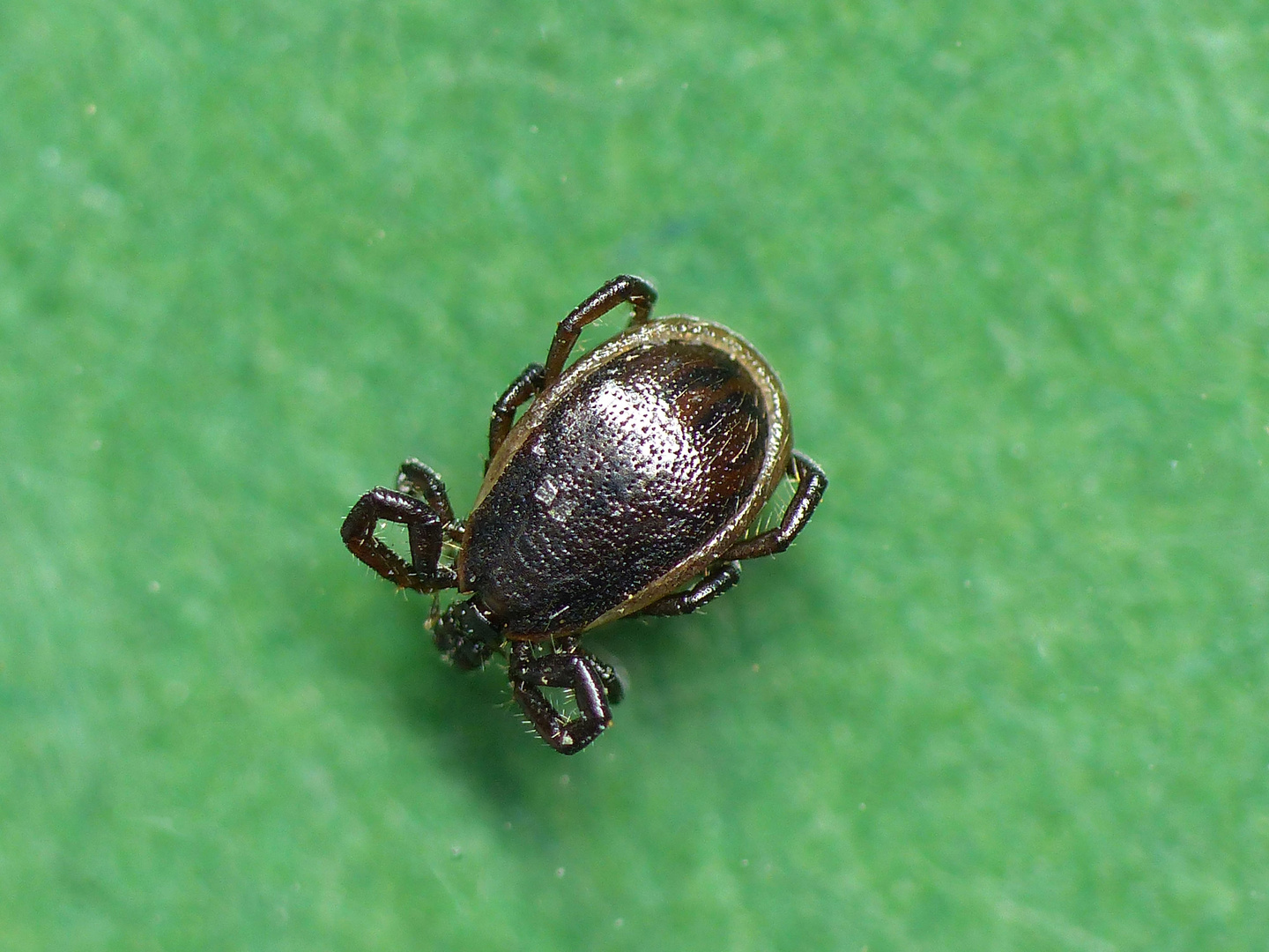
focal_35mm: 1200
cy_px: 476
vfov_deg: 1.2
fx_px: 43991
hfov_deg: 1.7
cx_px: 634
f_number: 4
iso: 100
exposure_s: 1/20
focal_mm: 108
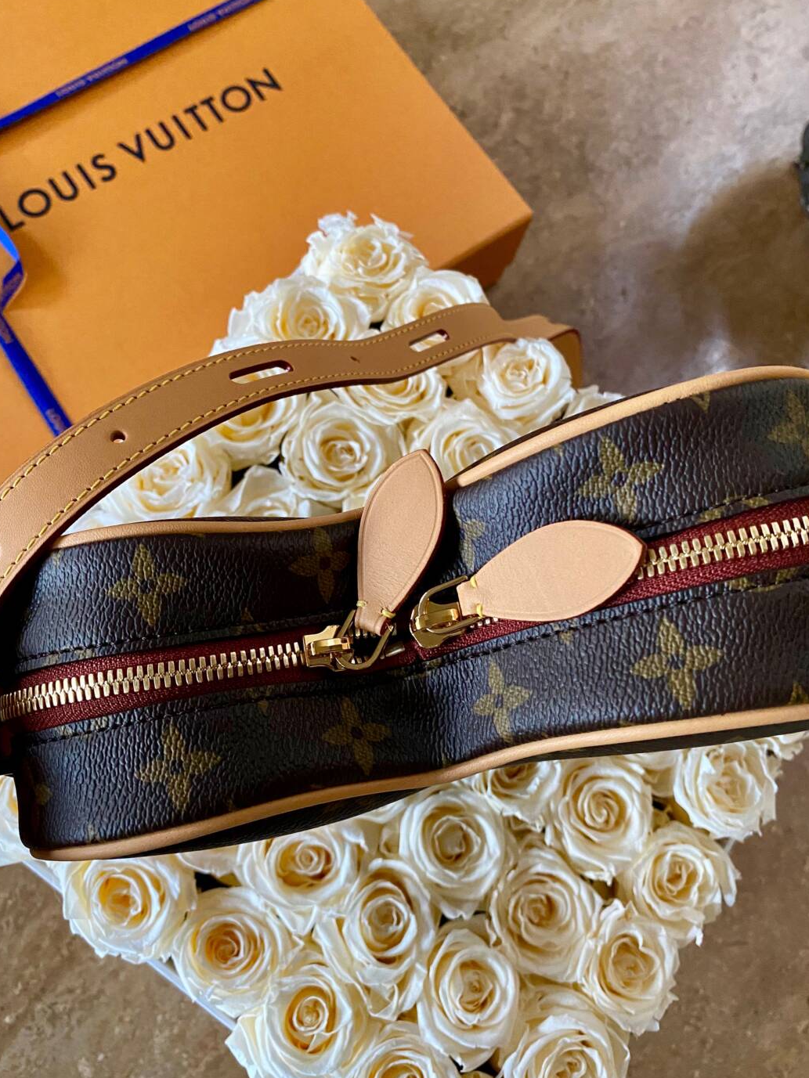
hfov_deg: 48.2
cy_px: 532
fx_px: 904
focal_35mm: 29
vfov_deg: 61.7
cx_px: 392
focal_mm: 4.25
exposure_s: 1/60
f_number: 1.8
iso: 500
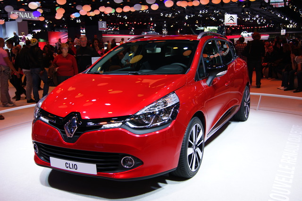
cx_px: 151
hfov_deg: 49.6
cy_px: 100
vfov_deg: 34.2
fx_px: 327
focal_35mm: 39
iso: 100
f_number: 5
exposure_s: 1/50
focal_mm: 26
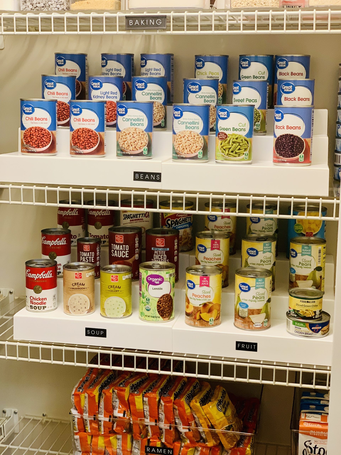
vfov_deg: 36.8
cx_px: 170
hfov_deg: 28.0
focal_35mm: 52
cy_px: 228
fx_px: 683
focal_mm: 6
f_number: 2.4
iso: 160
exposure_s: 1/60
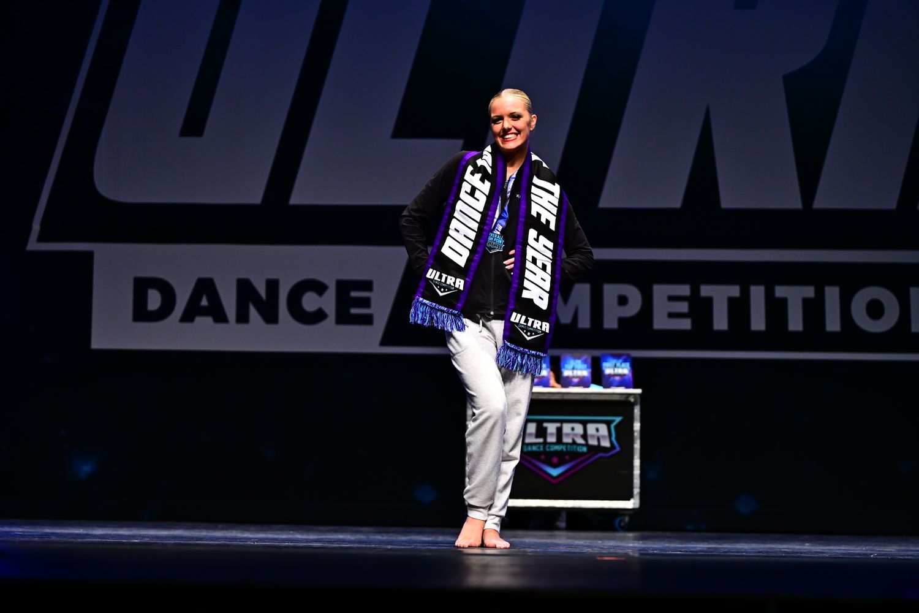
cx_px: 460
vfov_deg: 18.4
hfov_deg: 27.3
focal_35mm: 74
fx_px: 1889
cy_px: 306
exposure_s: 1/800
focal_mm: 74
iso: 1600
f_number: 2.8
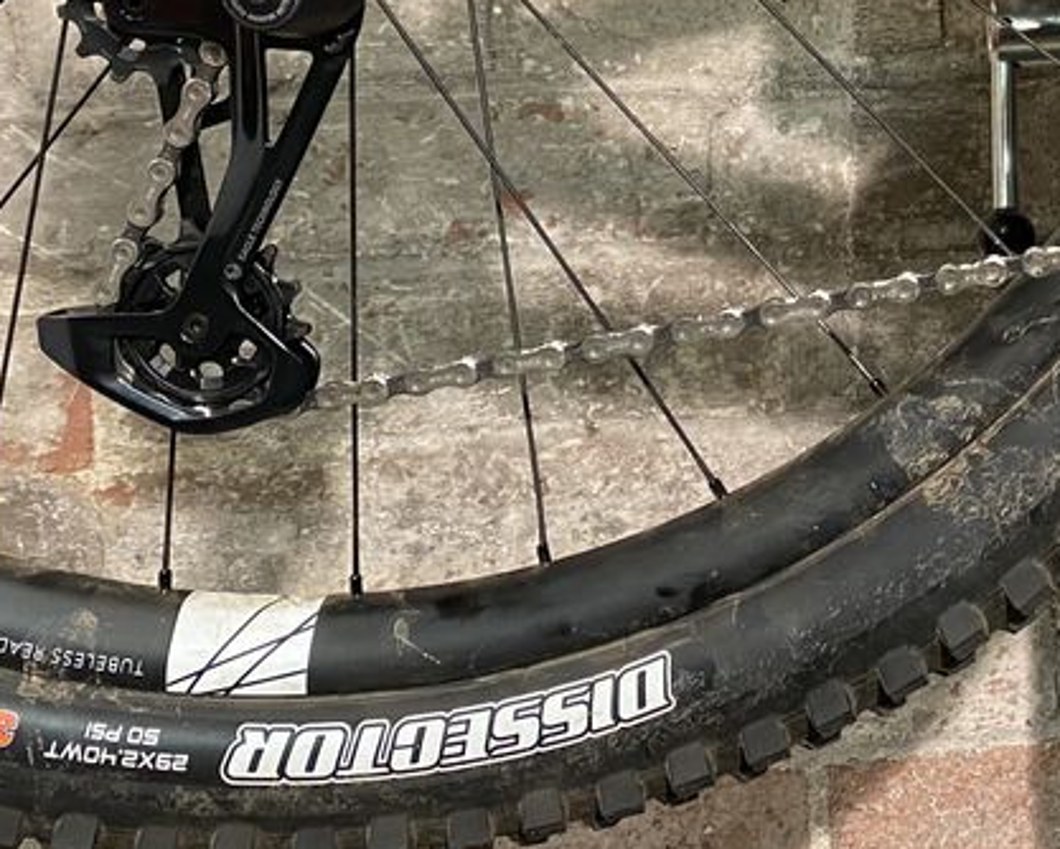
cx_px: 1253
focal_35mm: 73
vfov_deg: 20.3
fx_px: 2291
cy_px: -18
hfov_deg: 23.9
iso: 160
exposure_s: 1/50
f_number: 1.8
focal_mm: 4.25
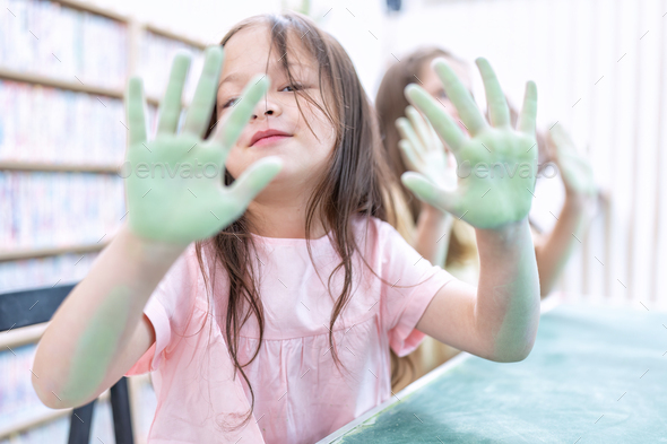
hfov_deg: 54.4
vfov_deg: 37.8
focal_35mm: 35
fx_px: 648
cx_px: 334
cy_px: 222
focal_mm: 35
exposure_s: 1/160
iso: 320
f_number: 1.4
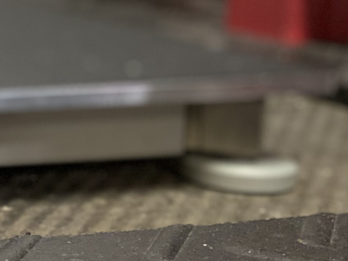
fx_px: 1086
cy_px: 43
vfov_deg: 13.6
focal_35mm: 108
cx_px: -303
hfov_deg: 15.4
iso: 400
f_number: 1.8
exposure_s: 1/40
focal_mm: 4.25
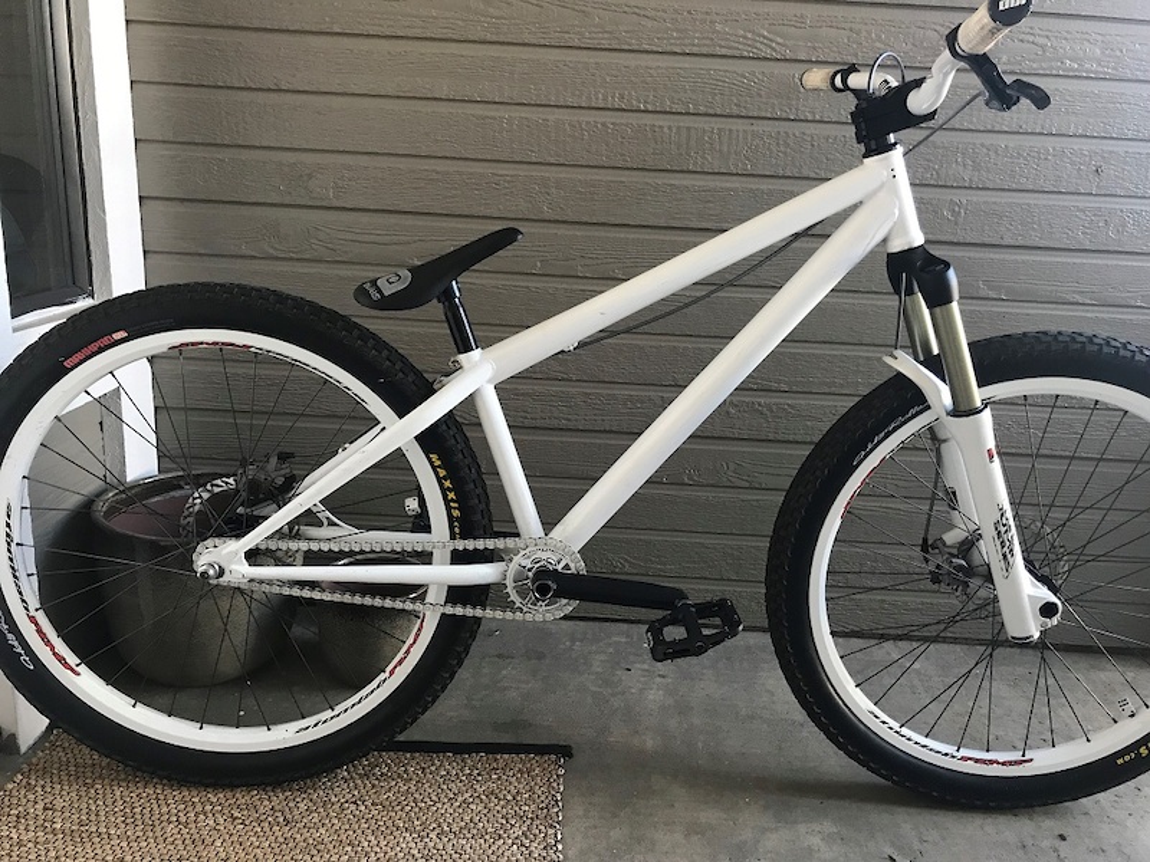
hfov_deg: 63.4
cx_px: 575
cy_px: 431
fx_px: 930
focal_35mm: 28
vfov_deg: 49.7
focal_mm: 3.99
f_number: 1.8
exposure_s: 1/30
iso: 32
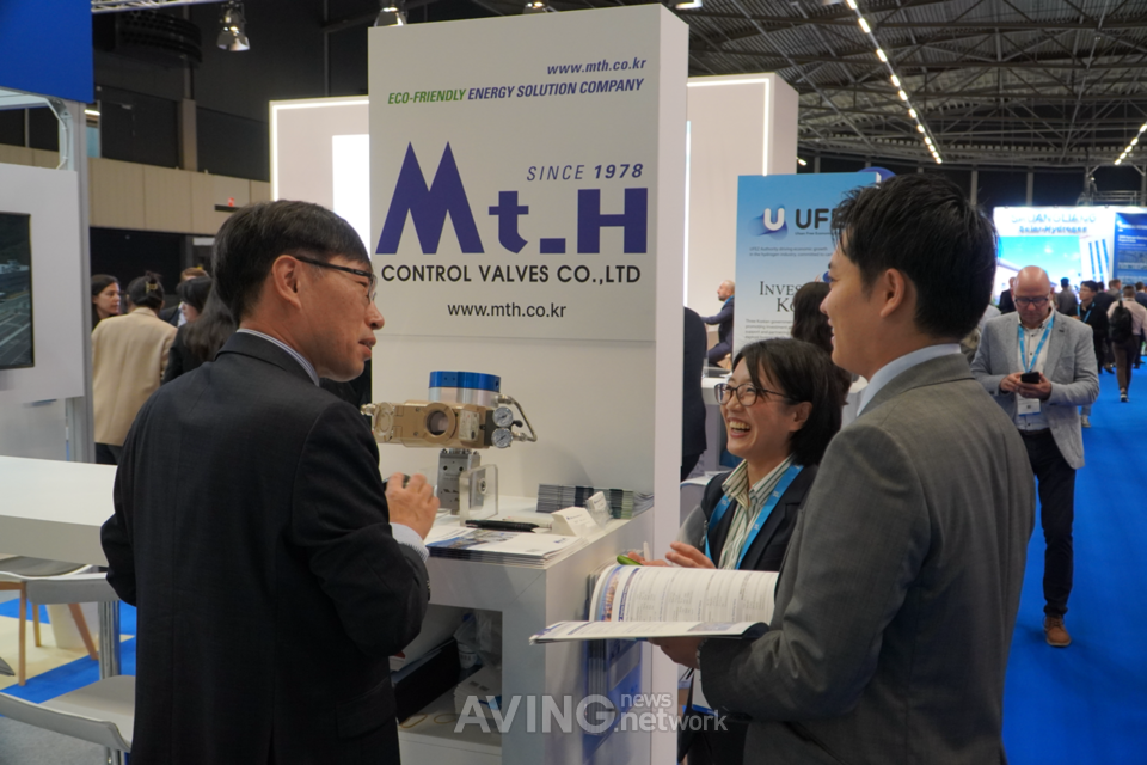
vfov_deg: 40.0
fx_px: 1051
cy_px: 382
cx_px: 574
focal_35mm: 33
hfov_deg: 57.2
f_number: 4
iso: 1250
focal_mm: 22
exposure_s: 1/160
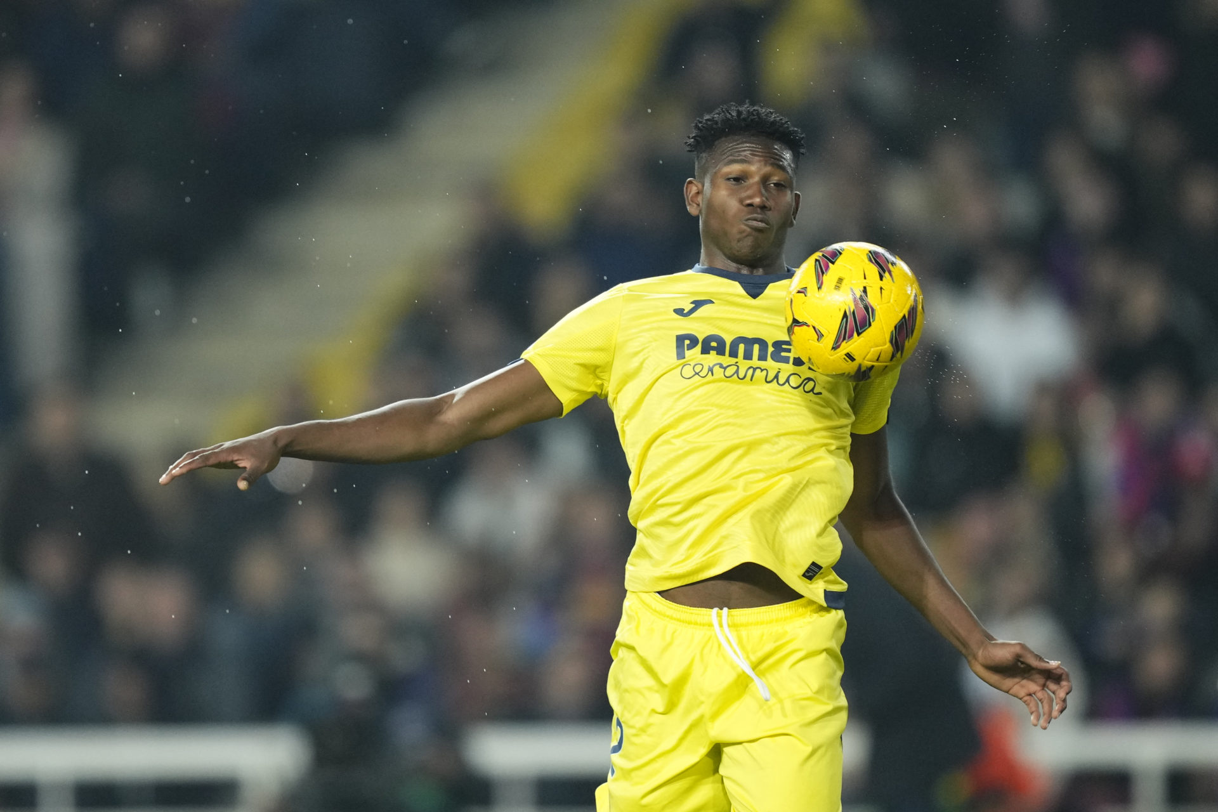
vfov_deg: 3.4
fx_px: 13532
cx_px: 609
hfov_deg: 5.2
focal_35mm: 400
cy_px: 406
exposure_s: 1/2000
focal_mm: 400
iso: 2500
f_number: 2.8
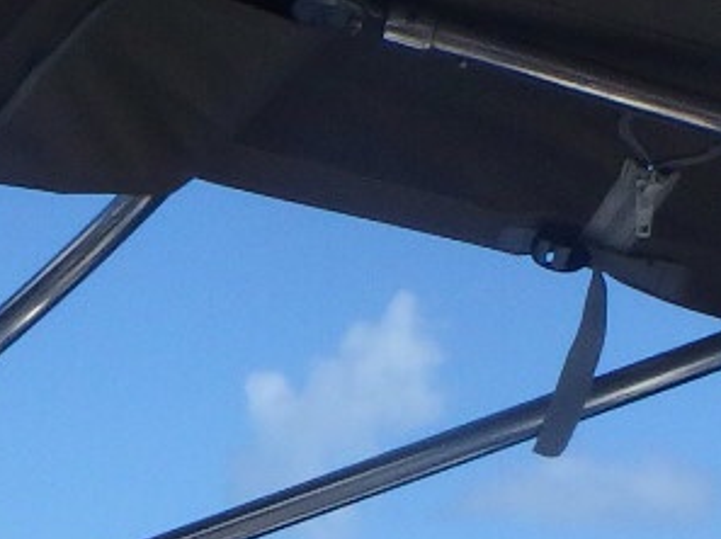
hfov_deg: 13.6
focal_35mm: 145
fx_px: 3016
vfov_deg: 9.4
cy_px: 1144
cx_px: 206
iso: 125
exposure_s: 1/640
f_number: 6
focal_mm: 3.7
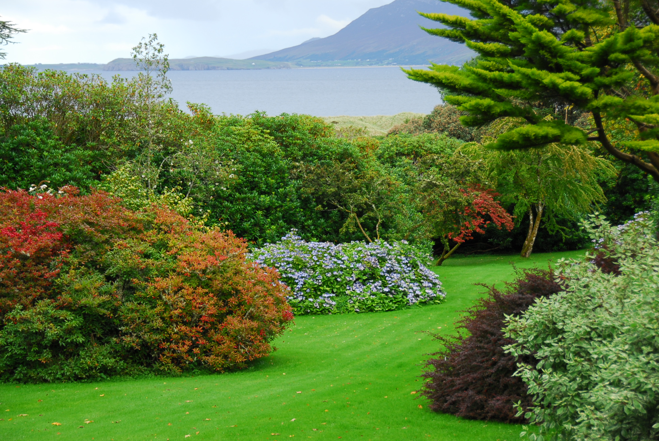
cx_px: 330
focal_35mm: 98
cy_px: 220
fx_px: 1787
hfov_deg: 20.9
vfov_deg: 14.1
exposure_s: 1/100
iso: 140
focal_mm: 65
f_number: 5
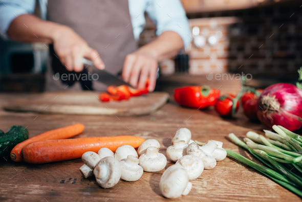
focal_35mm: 35
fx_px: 294
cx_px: 151
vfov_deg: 37.9
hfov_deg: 54.4
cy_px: 101
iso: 125
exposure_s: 1/160
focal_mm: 35
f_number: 3.5
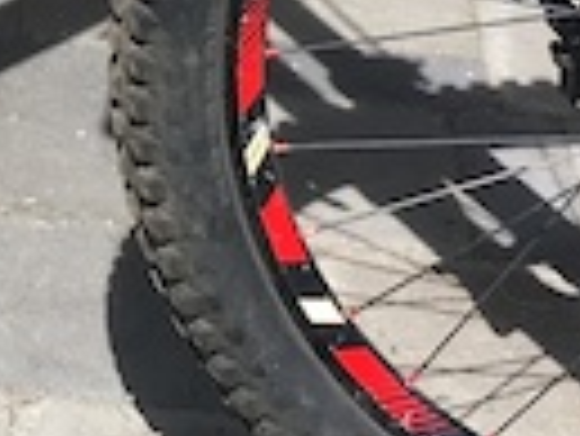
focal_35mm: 180
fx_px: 3019
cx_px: -288
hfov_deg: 10.6
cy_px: -481
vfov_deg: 7.8
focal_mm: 4.15
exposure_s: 1/769
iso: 25
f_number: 2.2
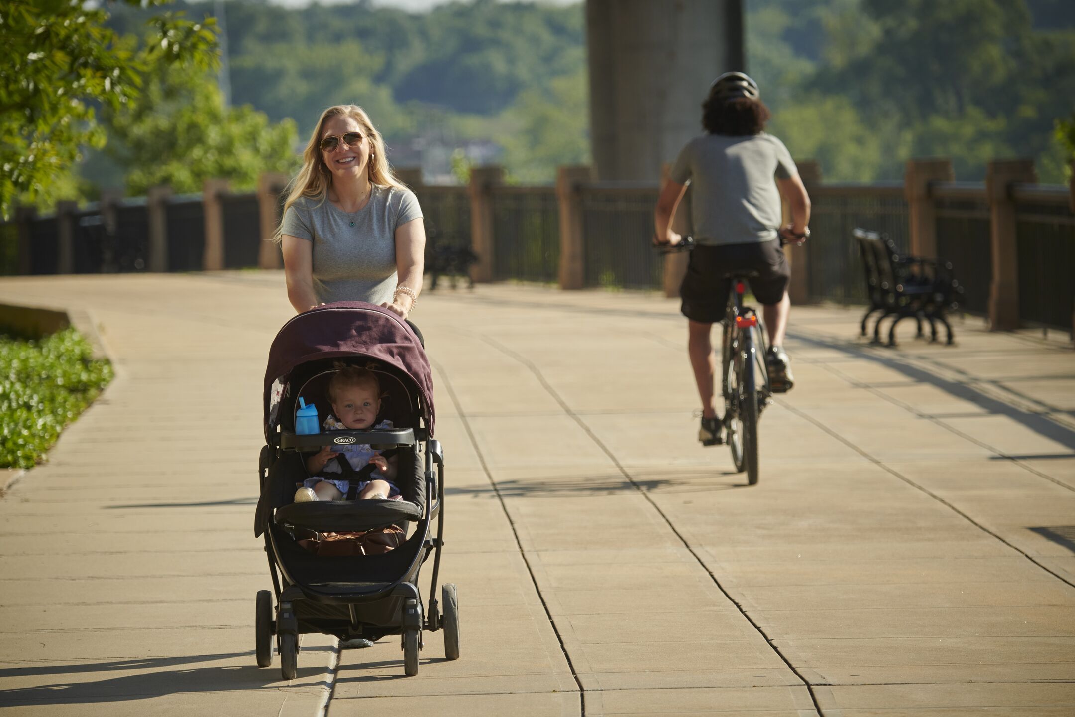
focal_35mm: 230
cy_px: 358
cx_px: 538
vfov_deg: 6.0
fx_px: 6868
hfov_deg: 9.0
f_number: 5.3
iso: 800
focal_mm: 230
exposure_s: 1/2000
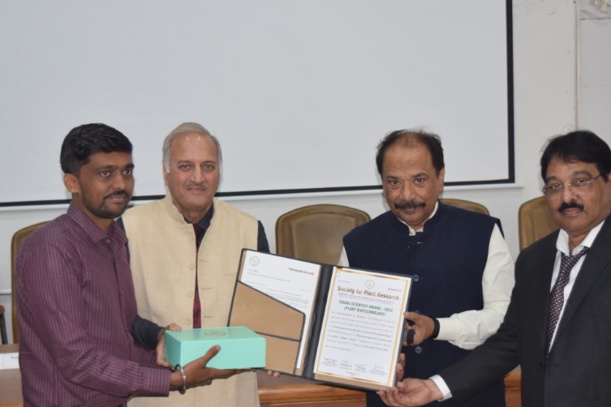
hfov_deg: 26.0
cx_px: 278
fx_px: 1324
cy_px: 288
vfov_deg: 17.4
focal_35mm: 78
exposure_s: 1/80
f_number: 4.5
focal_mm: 34
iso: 800
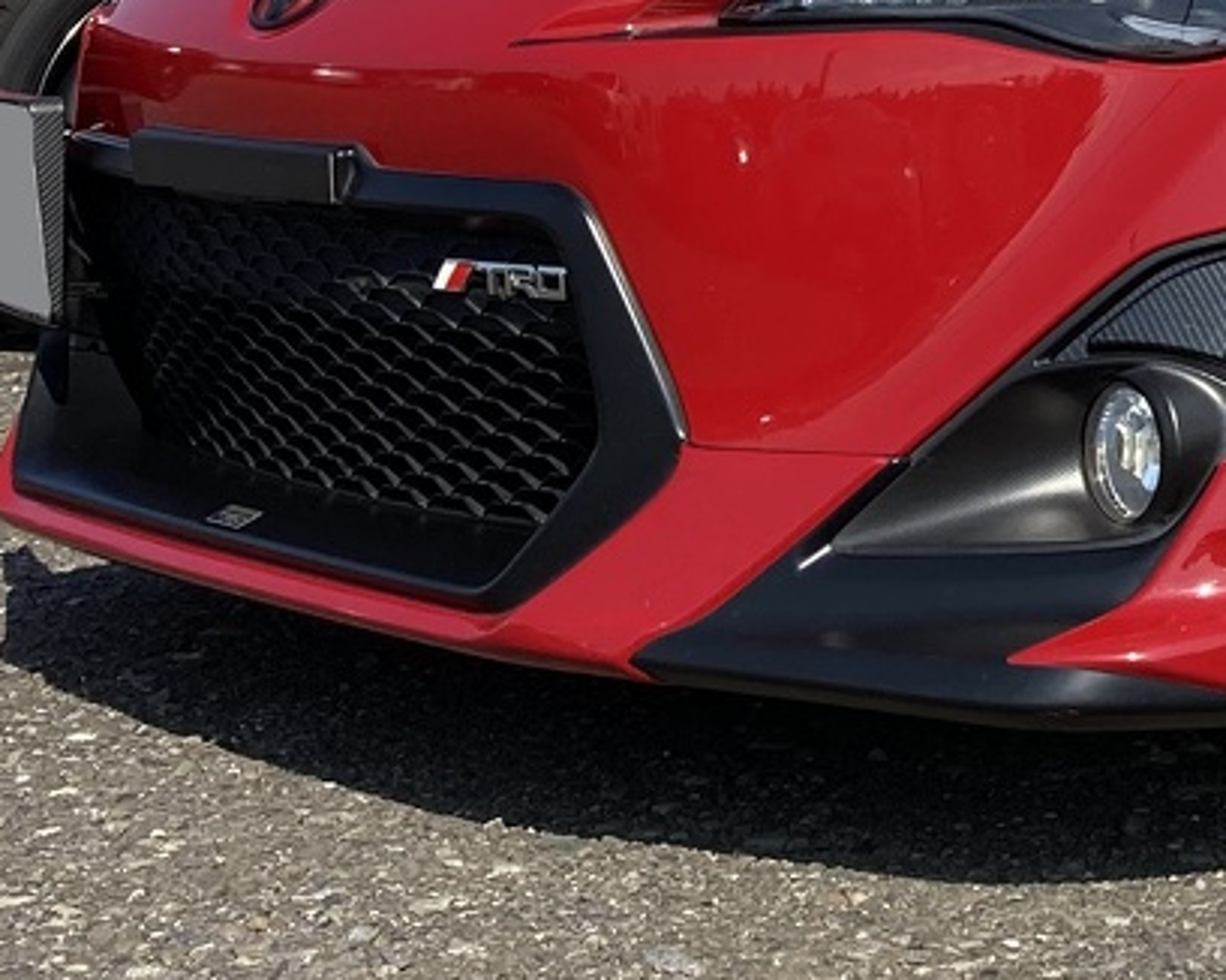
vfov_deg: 13.1
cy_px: -529
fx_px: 4026
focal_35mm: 111
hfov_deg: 15.9
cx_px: 1836
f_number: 1.8
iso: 20
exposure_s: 1/1715
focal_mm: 3.99
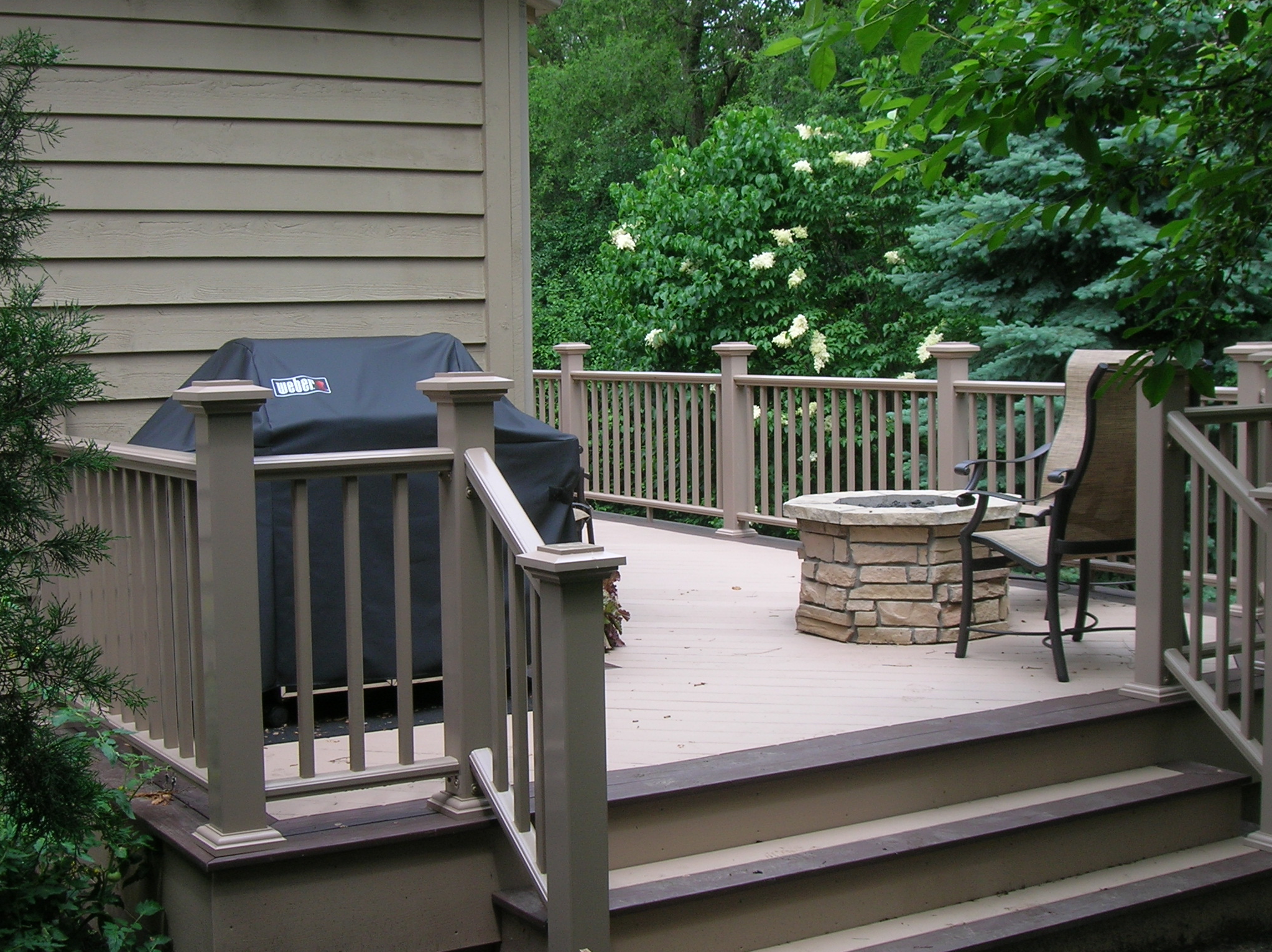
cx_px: 628
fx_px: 1726
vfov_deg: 30.8
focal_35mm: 47
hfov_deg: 40.5
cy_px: 456
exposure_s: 1/128
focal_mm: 7
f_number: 5.2
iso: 50
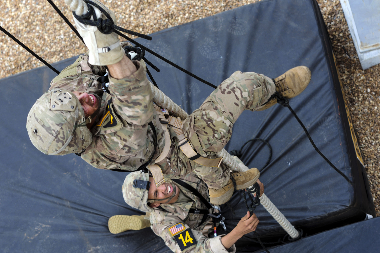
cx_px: 190
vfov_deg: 13.0
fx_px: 1108
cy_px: 126
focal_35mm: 105
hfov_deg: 19.5
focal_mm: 70
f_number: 5
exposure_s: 1/200
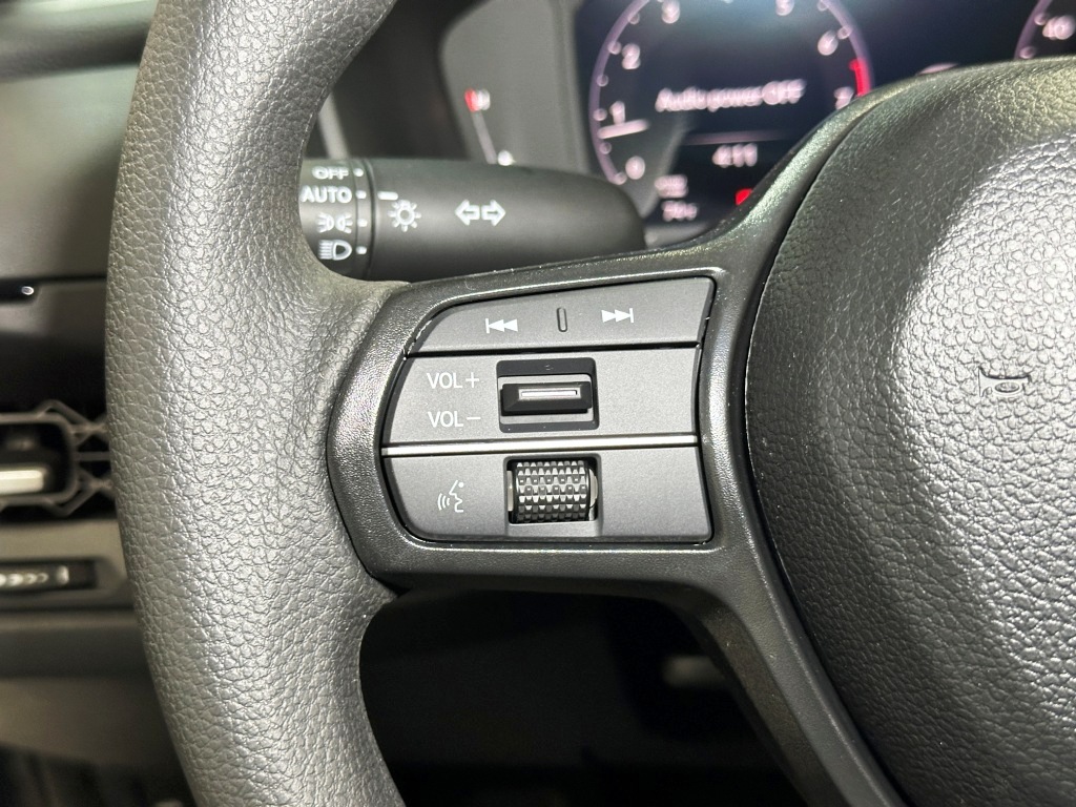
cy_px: 404
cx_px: 538
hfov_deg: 39.7
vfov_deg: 30.3
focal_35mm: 48
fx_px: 1492
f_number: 1.78
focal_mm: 6.86
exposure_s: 1/40
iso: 400
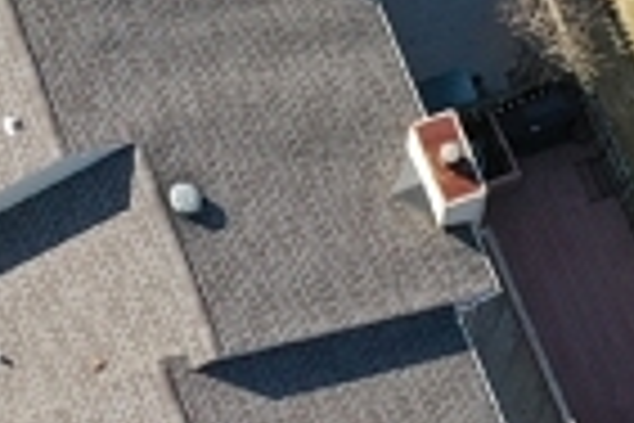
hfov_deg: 10.1
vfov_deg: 6.5
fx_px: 3575
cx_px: 72
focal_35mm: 203
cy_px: -556
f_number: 5
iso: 100
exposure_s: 1/240
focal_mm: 10.26
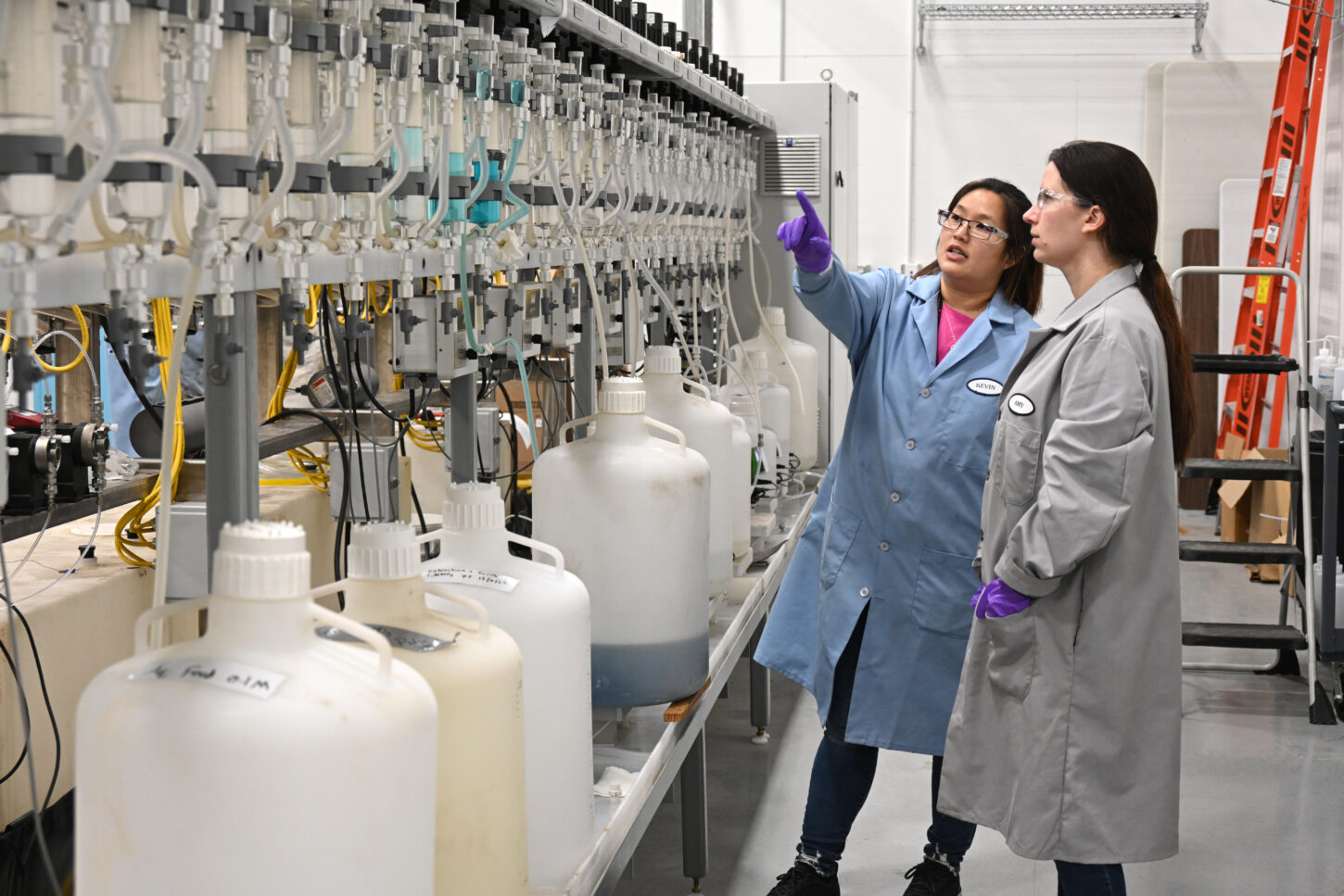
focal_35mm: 56
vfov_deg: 24.2
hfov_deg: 35.6
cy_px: 448
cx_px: 672
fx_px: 2091
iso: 2000
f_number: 5.6
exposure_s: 1/160
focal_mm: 56
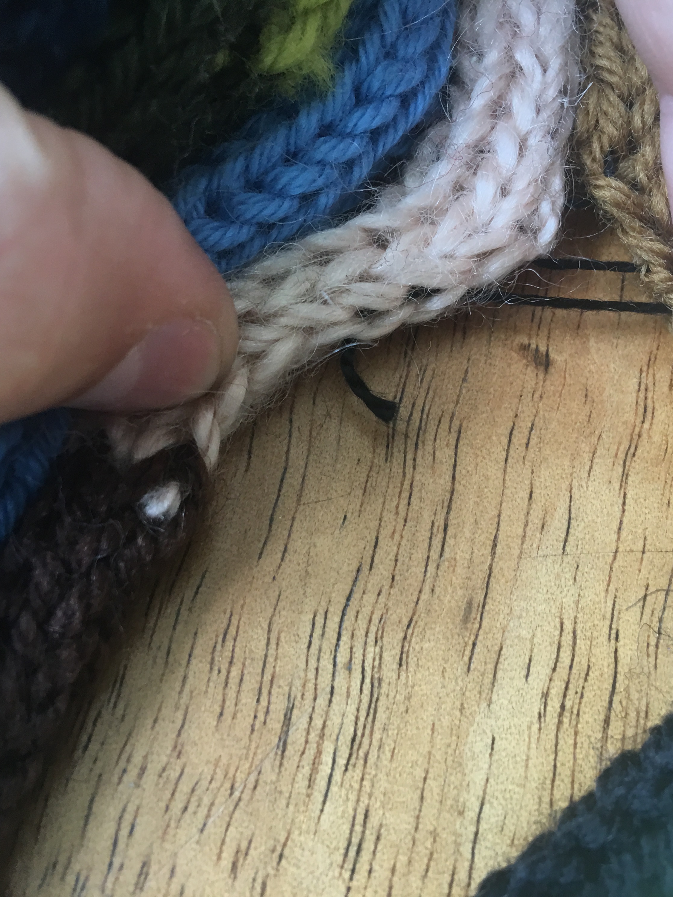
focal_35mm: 39
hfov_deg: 36.7
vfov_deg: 47.9
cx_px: 403
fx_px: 1011
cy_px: 451
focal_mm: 4.15
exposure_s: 1/33
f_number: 2.2
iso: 32
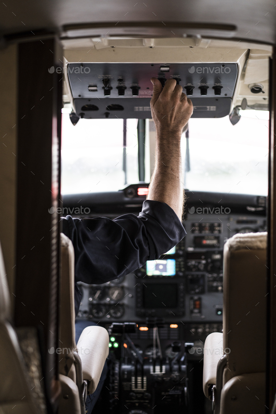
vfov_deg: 23.9
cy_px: 207
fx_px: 977
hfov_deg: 16.1
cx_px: 138
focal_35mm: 85
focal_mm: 85
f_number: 2
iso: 400
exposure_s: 1/125
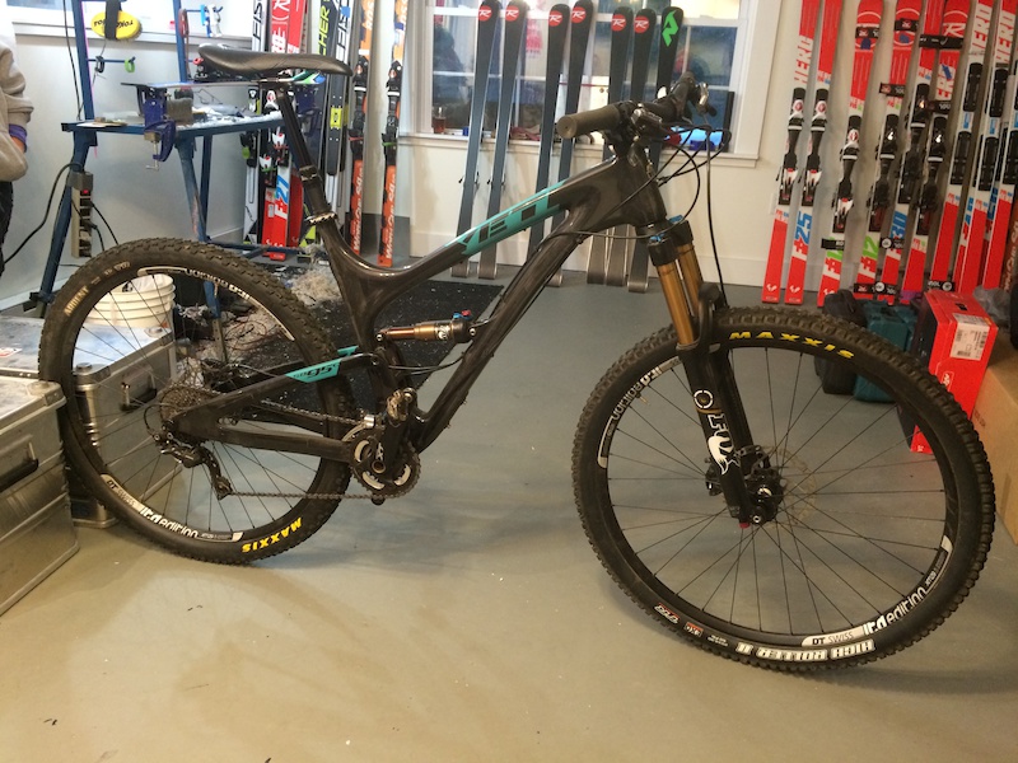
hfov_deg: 61.7
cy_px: 382
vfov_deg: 48.2
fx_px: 853
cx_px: 509
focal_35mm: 29
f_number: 2.2
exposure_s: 1/30
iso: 200
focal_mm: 4.15
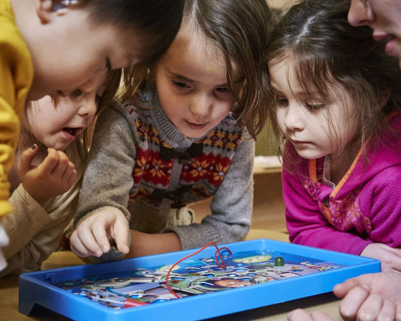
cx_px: 185
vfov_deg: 24.6
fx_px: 736
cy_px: 160
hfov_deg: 30.5
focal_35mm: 62
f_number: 5
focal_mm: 50
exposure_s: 1/100
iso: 400
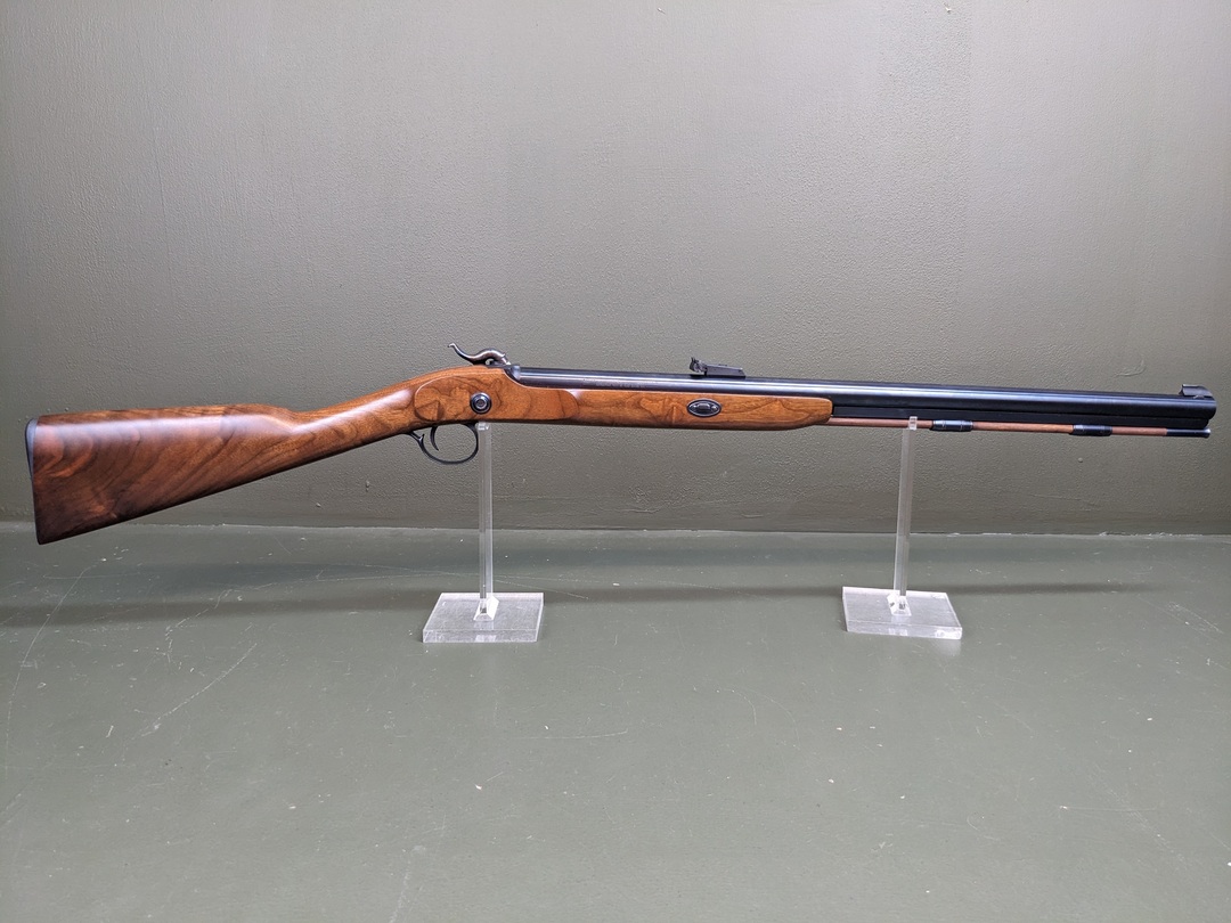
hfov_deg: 65.3
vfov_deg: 51.4
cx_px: 616
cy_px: 462
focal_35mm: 27
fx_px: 960
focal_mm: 4.38
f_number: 1.73
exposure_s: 1/24
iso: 109
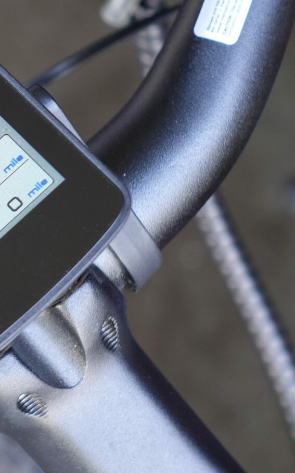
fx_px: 1416
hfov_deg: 11.7
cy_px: 242
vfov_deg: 18.9
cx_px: -56
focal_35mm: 110
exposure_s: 1/80
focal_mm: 25.7
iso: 500
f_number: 2.8
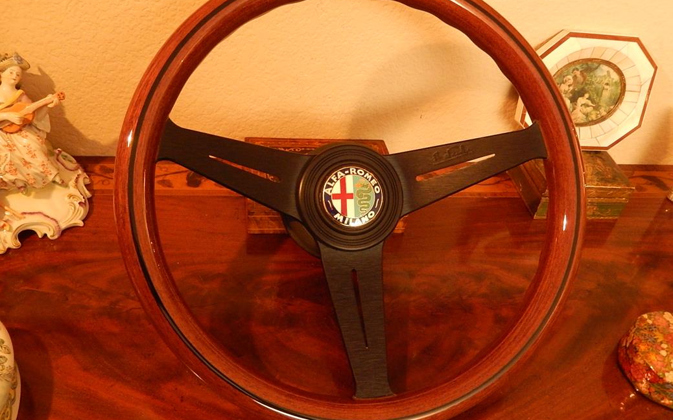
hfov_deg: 56.7
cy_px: 203
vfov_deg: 37.2
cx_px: 336
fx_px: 623
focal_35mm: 34
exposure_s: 1/8
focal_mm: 5.7
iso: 640
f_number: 3.8
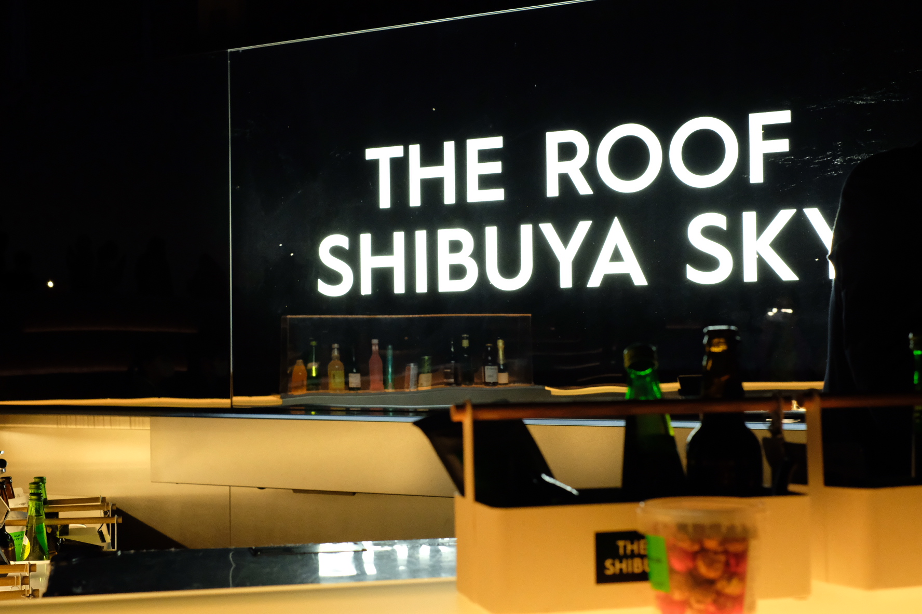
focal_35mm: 53
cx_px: 461
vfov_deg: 25.5
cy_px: 307
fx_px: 1357
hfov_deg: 37.5
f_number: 5
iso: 6400
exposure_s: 1/125
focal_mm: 35
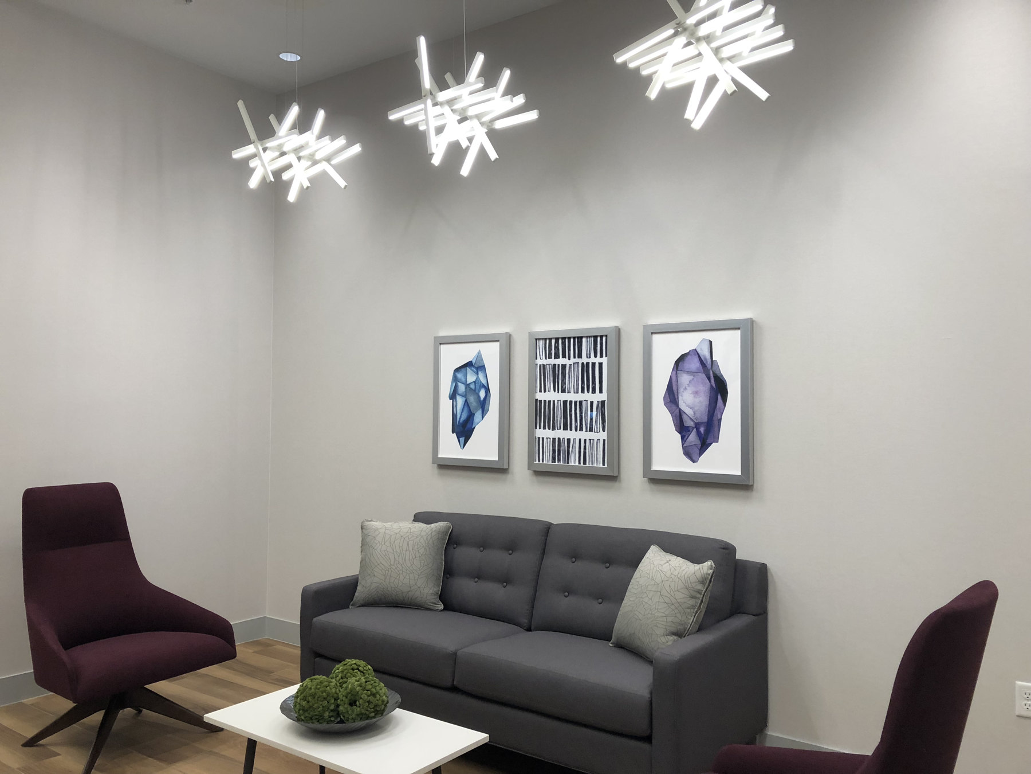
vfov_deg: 49.7
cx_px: 516
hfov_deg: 63.4
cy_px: 387
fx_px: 834
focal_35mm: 28
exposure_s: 1/30
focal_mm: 3.99
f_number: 1.8
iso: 40
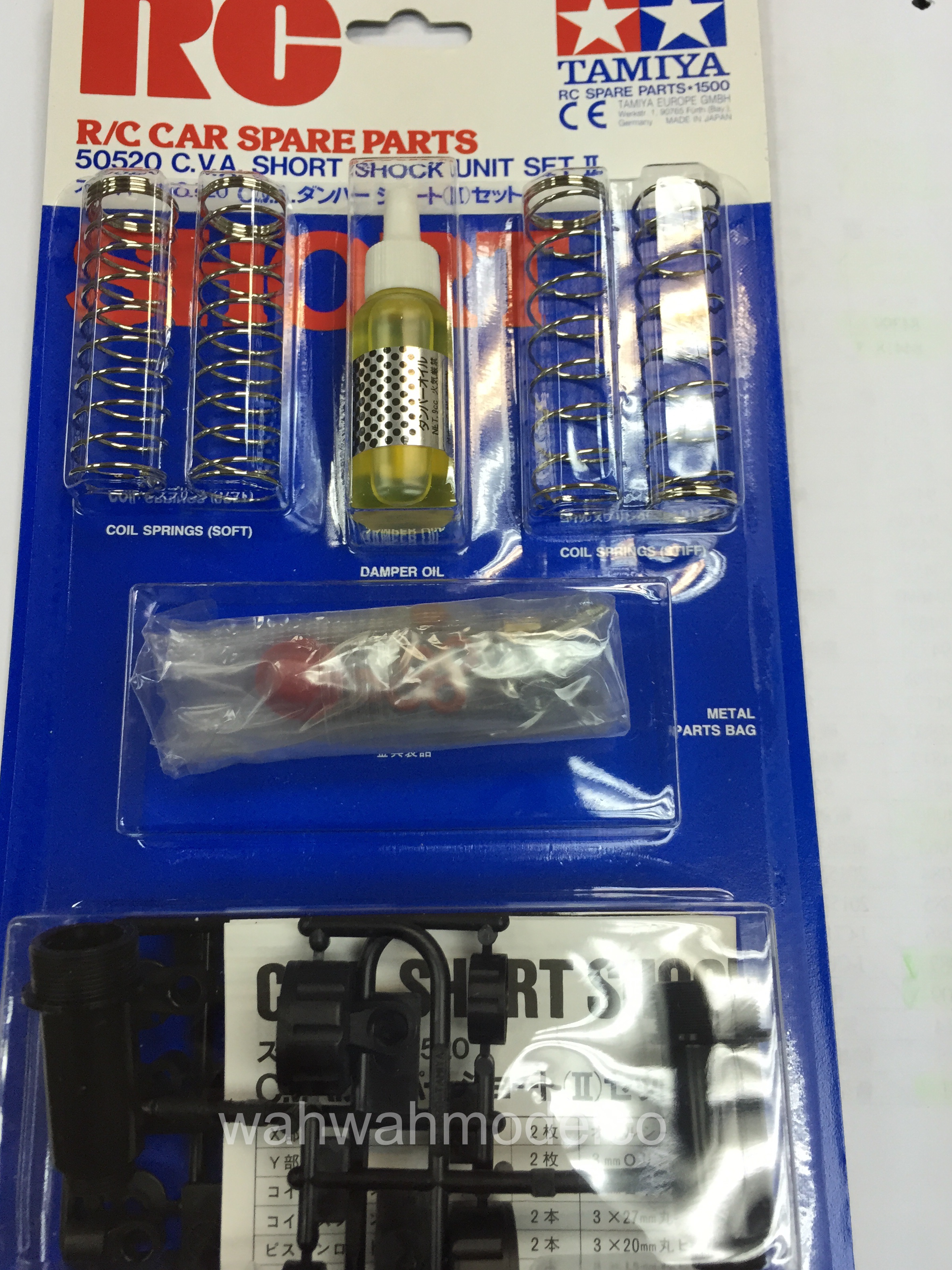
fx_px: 1100
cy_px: 614
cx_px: 466
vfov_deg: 60.0
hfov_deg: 46.8
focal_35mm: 30
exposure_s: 1/30
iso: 32
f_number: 2.2
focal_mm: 4.15
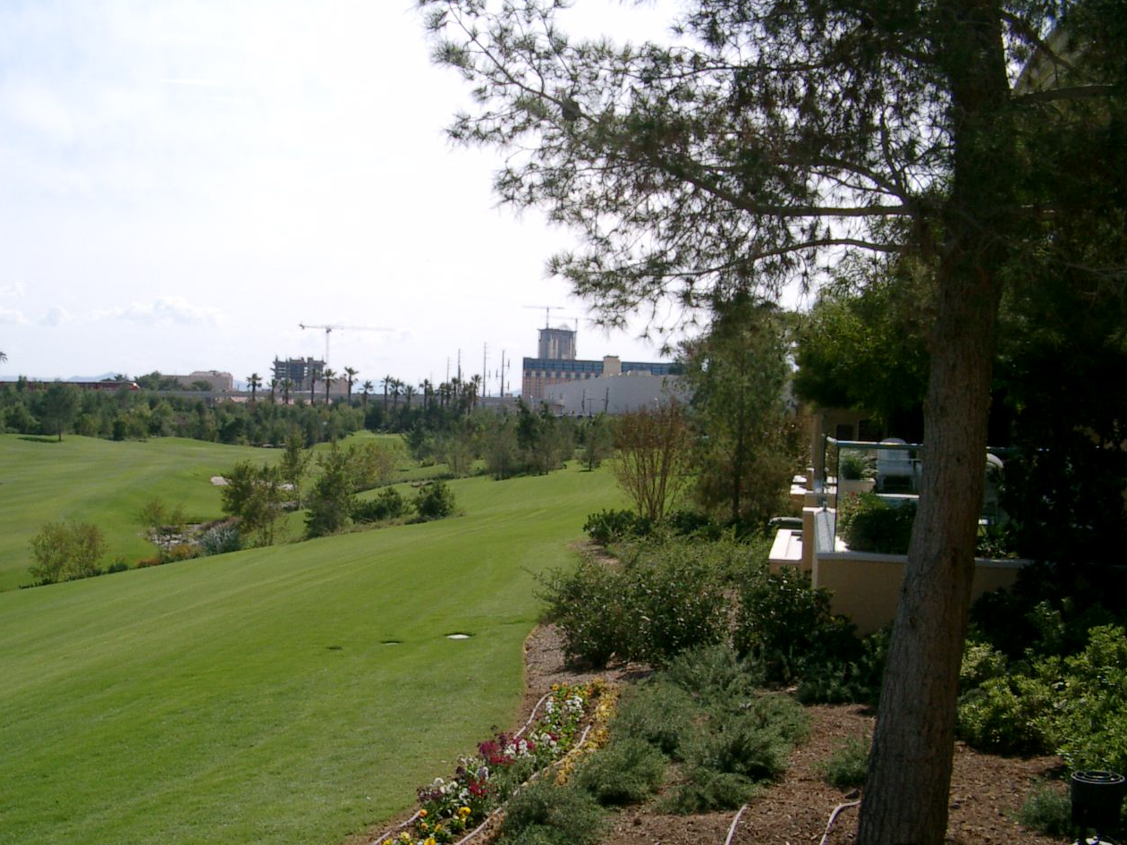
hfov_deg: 40.2
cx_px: 445
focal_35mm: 47
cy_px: 530
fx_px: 1530
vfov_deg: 30.7
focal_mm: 7.6
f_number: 5
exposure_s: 1/1250
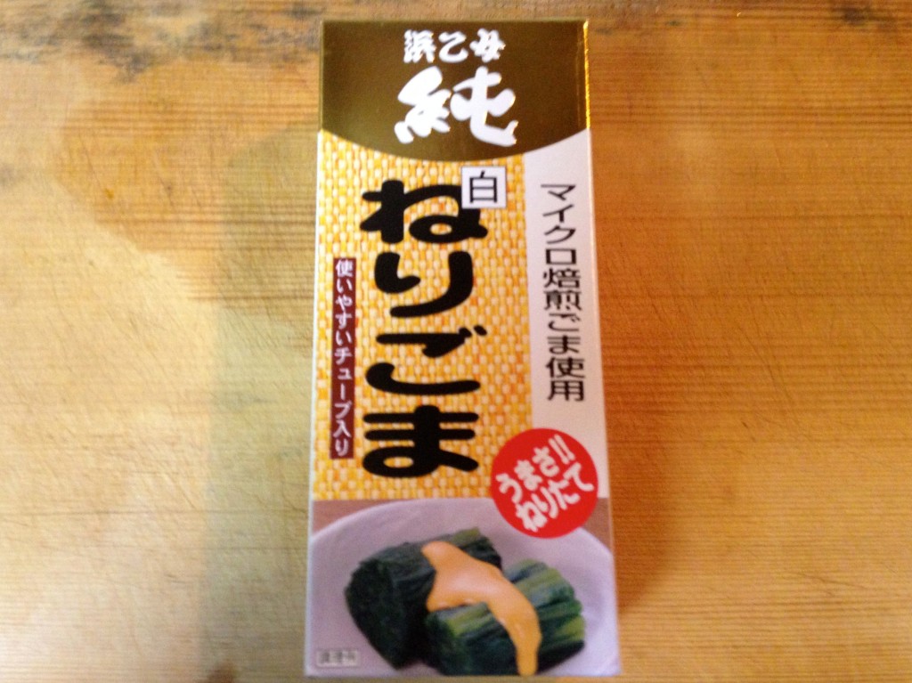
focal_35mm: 33
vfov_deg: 42.9
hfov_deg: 55.4
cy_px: 342
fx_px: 869
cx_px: 456
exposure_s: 1/20
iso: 320
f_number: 2.4
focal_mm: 4.13
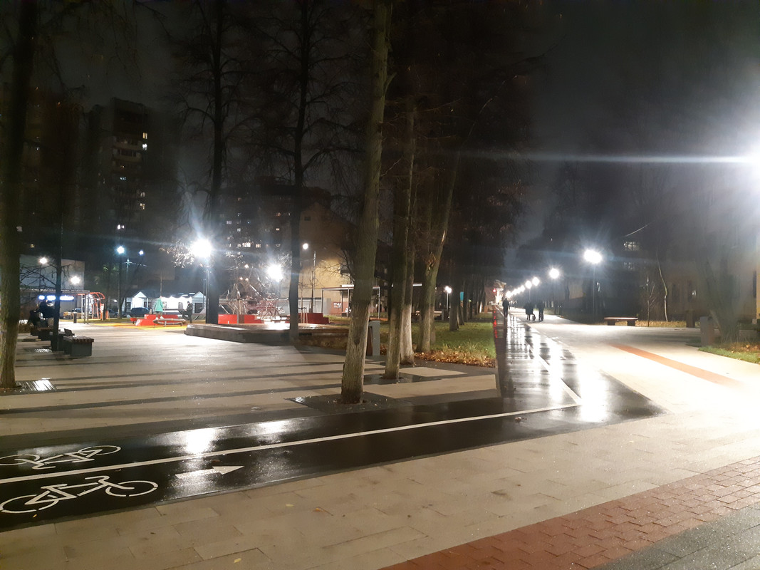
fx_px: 571
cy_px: 285
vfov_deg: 53.1
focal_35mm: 26
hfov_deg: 67.3
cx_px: 380
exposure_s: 1/17
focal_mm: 3.93
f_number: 1.7
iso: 640
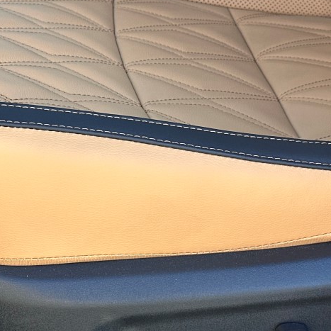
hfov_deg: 18.7
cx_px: 168
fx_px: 1006
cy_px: 103
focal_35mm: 93
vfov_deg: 18.6
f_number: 1.78
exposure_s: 1/174
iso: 64
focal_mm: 6.86
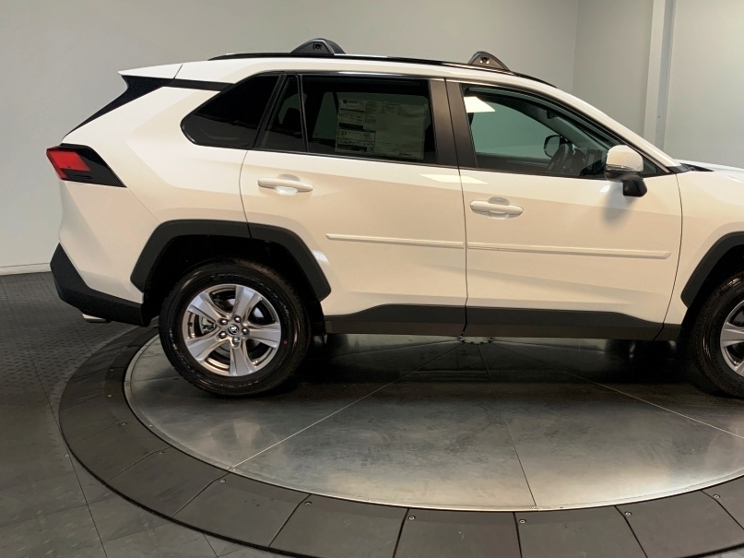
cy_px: 302
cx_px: 467
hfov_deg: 54.7
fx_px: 709
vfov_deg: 42.9
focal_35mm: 33
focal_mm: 4.25
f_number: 1.8
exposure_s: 1/60
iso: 200
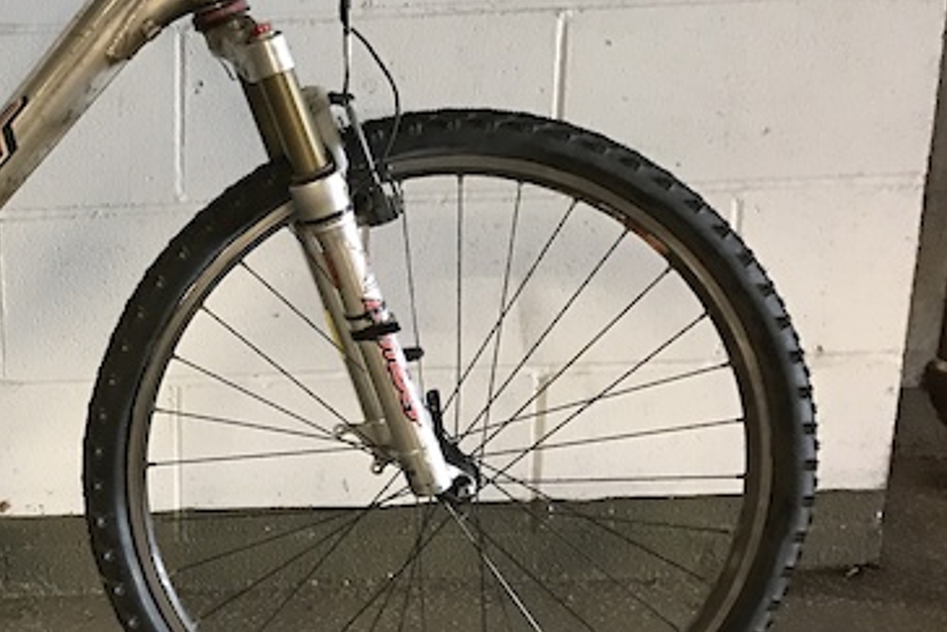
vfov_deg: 21.3
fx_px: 1684
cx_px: -62
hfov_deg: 28.8
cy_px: 333
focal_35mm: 64
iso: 100
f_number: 1.8
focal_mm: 3.99
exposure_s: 1/9
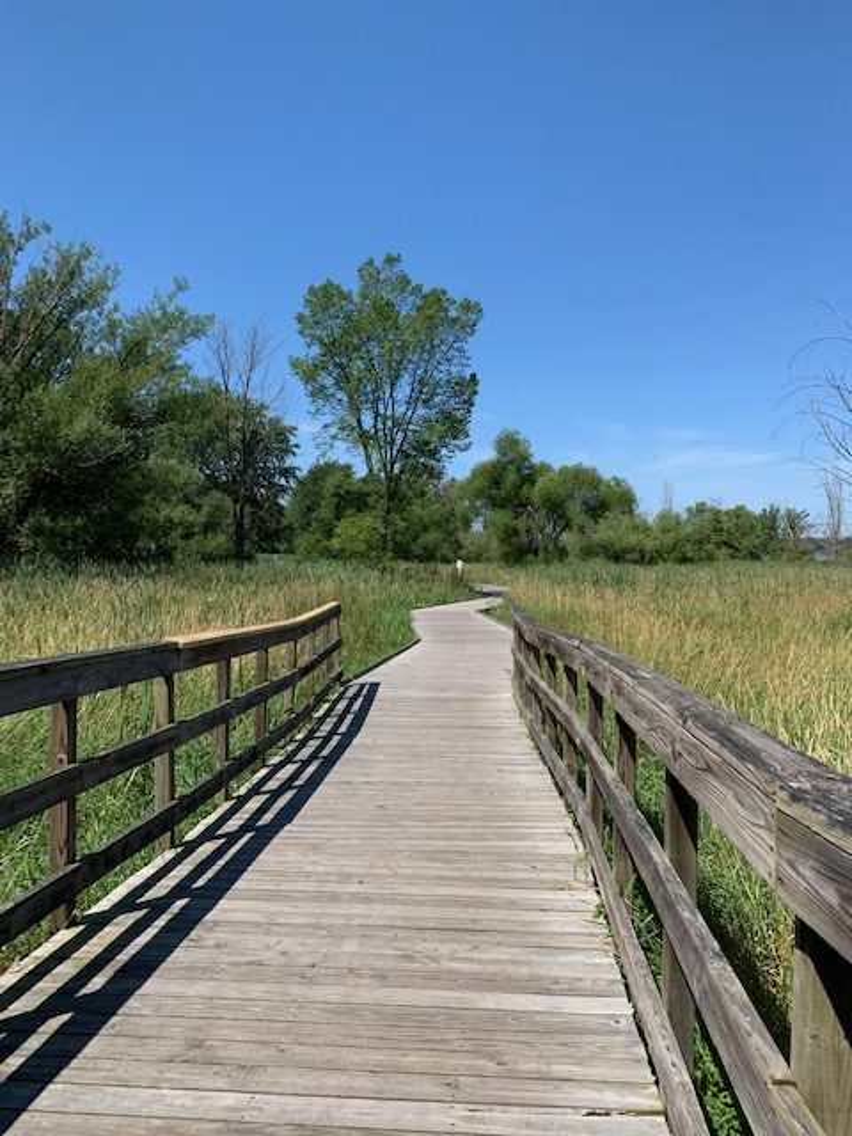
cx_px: 426
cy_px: 568
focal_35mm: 26
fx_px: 853
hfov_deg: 53.1
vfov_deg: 67.3
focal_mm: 4.25
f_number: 1.8
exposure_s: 1/1992
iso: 25
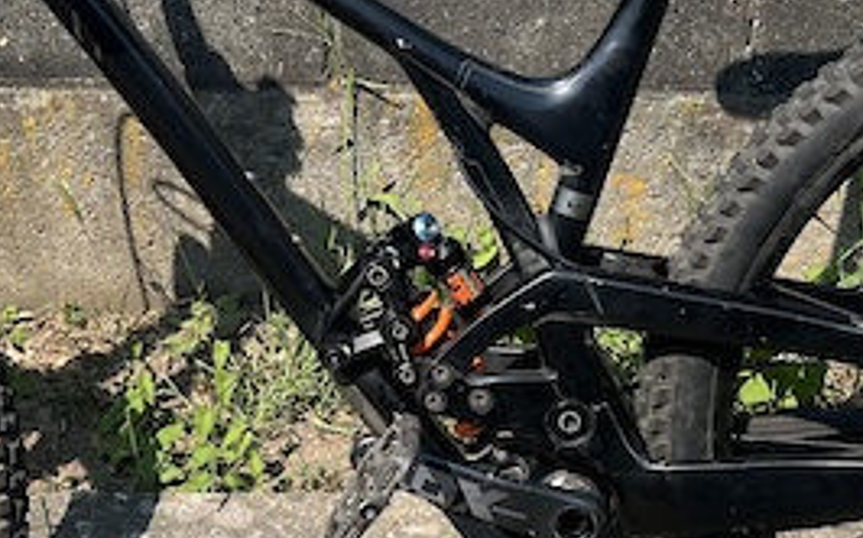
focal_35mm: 83
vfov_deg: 15.7
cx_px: 360
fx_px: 1951
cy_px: 259
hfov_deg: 24.9
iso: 50
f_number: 1.5
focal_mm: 5.7
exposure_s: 1/1972
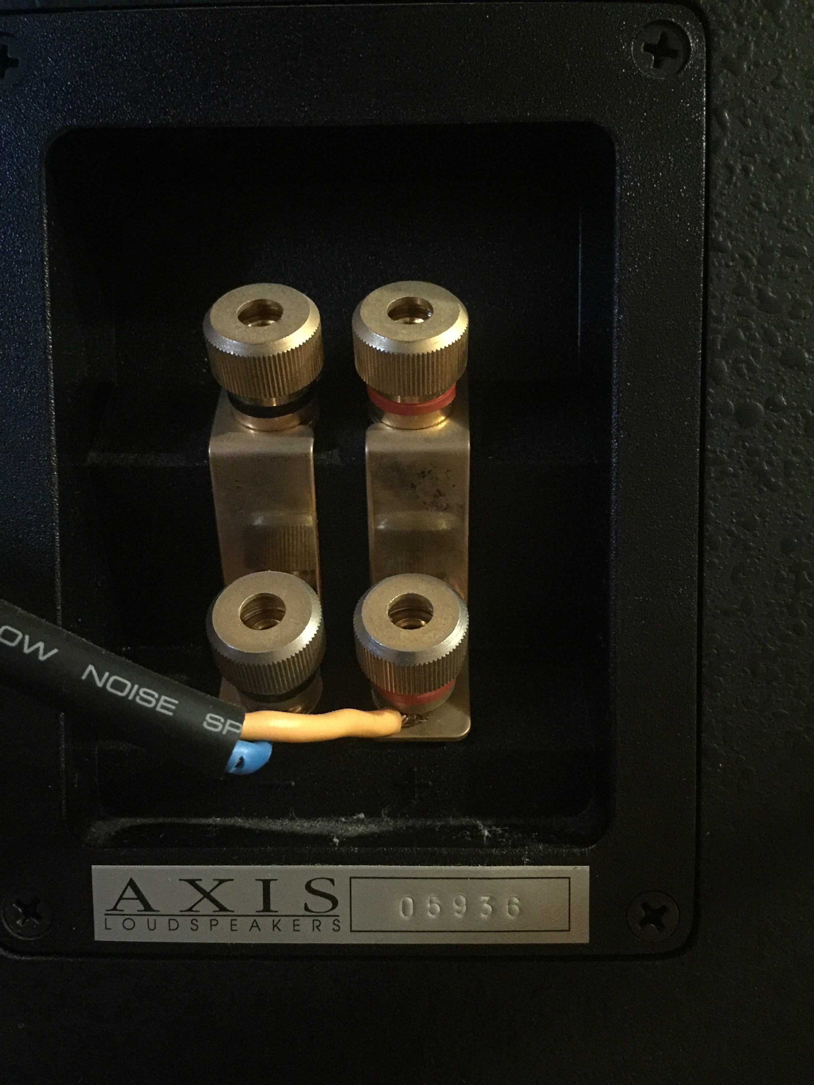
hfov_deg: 48.2
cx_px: 407
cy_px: 542
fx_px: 909
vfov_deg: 61.7
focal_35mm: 29
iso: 400
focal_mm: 4.15
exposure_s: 1/4
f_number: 2.2
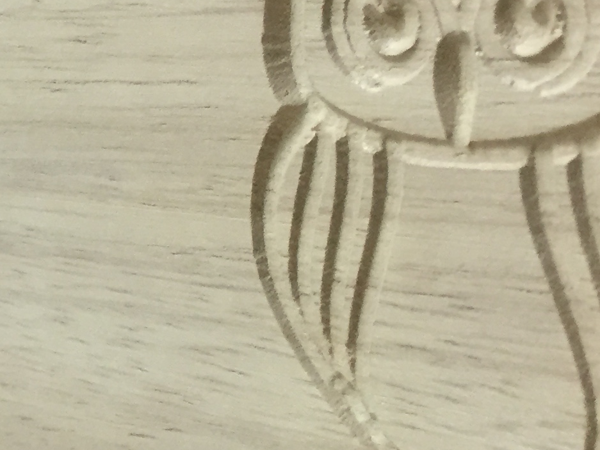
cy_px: 280
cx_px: -124
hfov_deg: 18.4
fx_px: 1751
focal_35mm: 101
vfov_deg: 14.6
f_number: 2.2
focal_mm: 4.15
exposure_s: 1/33
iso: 125
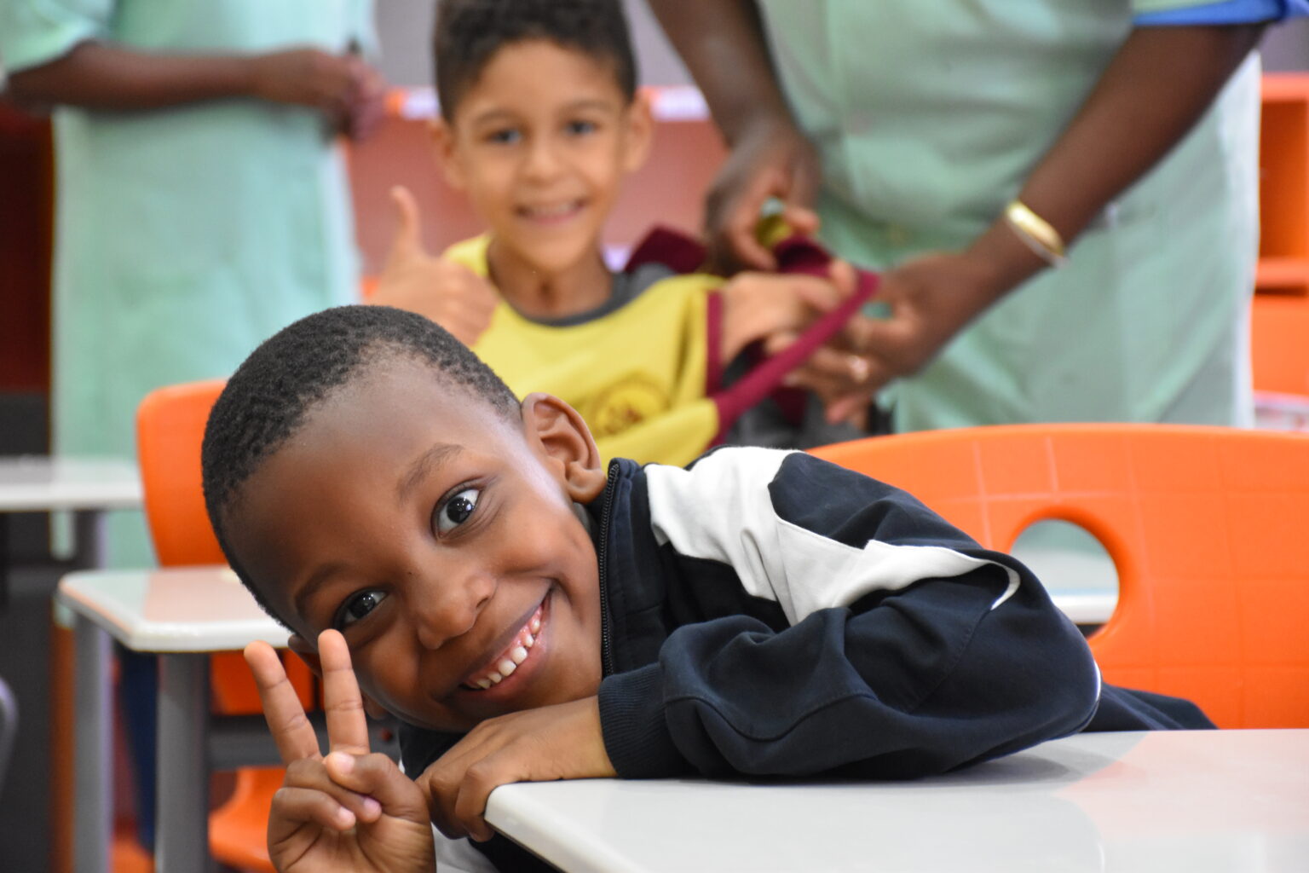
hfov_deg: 15.2
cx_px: 654
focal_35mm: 135
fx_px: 4908
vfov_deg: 10.2
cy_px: 436
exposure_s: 1/80
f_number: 5.3
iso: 3200
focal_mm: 90
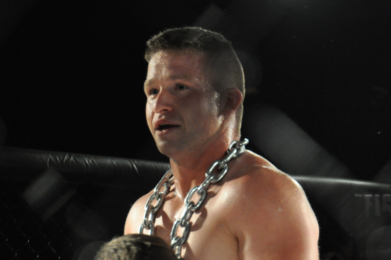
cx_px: 194
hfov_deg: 9.3
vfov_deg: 6.2
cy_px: 256
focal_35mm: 222
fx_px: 2408
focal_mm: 75
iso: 1600
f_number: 5.3
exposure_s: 1/60
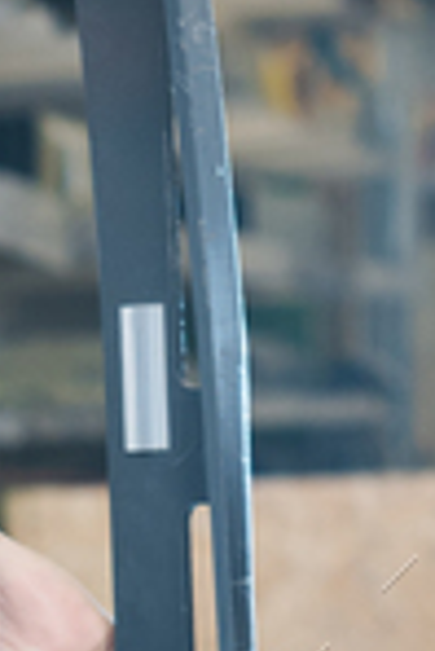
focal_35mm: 299
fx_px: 5406
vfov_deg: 6.8
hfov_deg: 4.5
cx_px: -633
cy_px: 889
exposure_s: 1/200
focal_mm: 50
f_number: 3.5
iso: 320
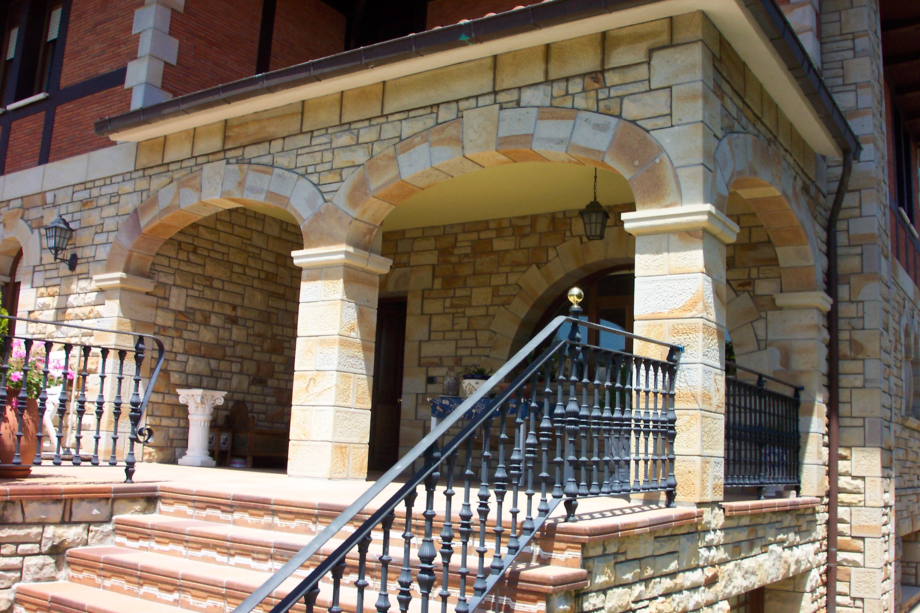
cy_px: 306
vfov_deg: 37.9
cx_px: 460
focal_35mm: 35
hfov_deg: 54.4
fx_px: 894
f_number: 9.5
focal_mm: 7.5
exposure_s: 1/125
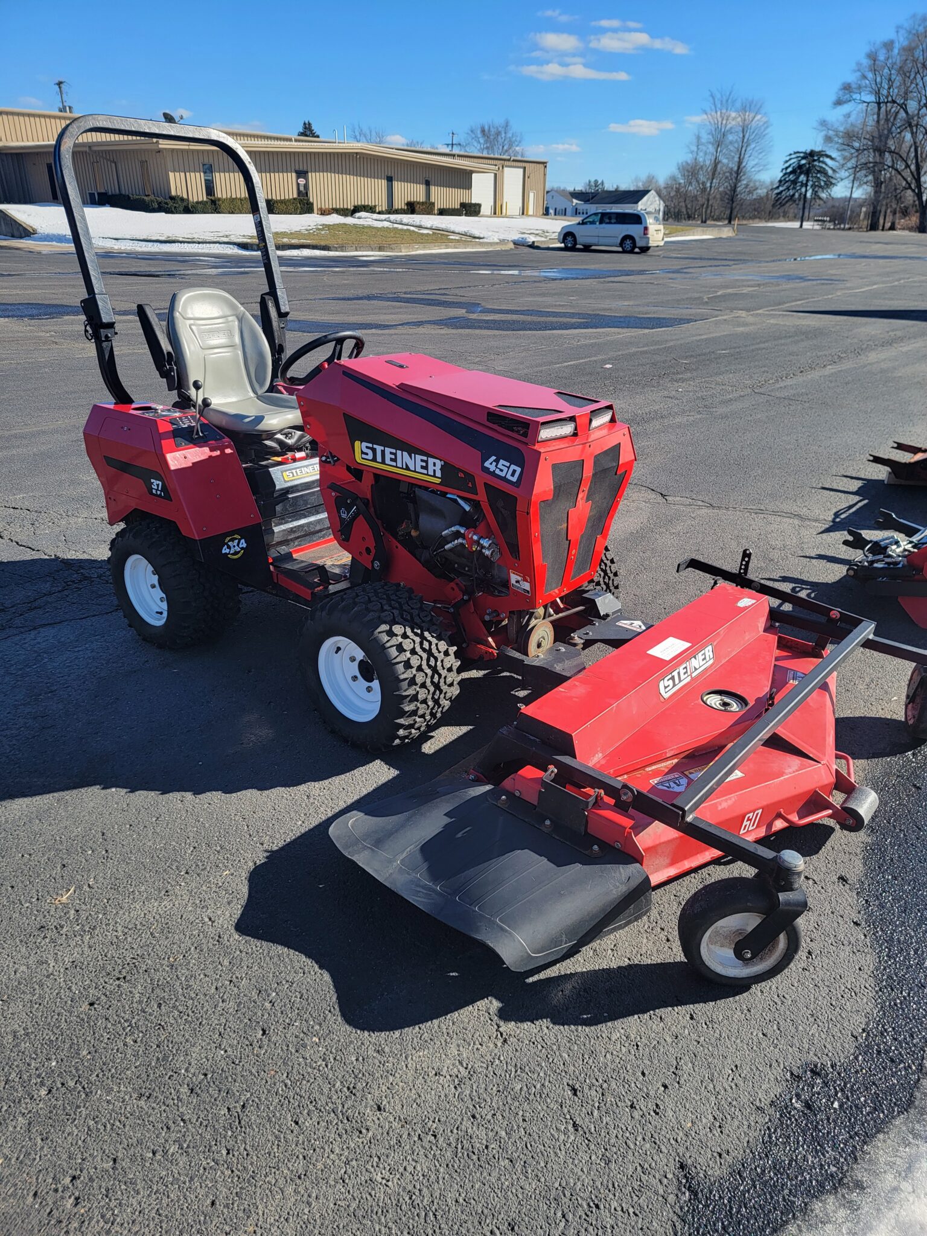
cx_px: 464
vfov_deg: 71.6
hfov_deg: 56.8
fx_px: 857
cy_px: 618
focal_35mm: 24
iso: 16
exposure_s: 1/533
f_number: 1.8
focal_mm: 6.7
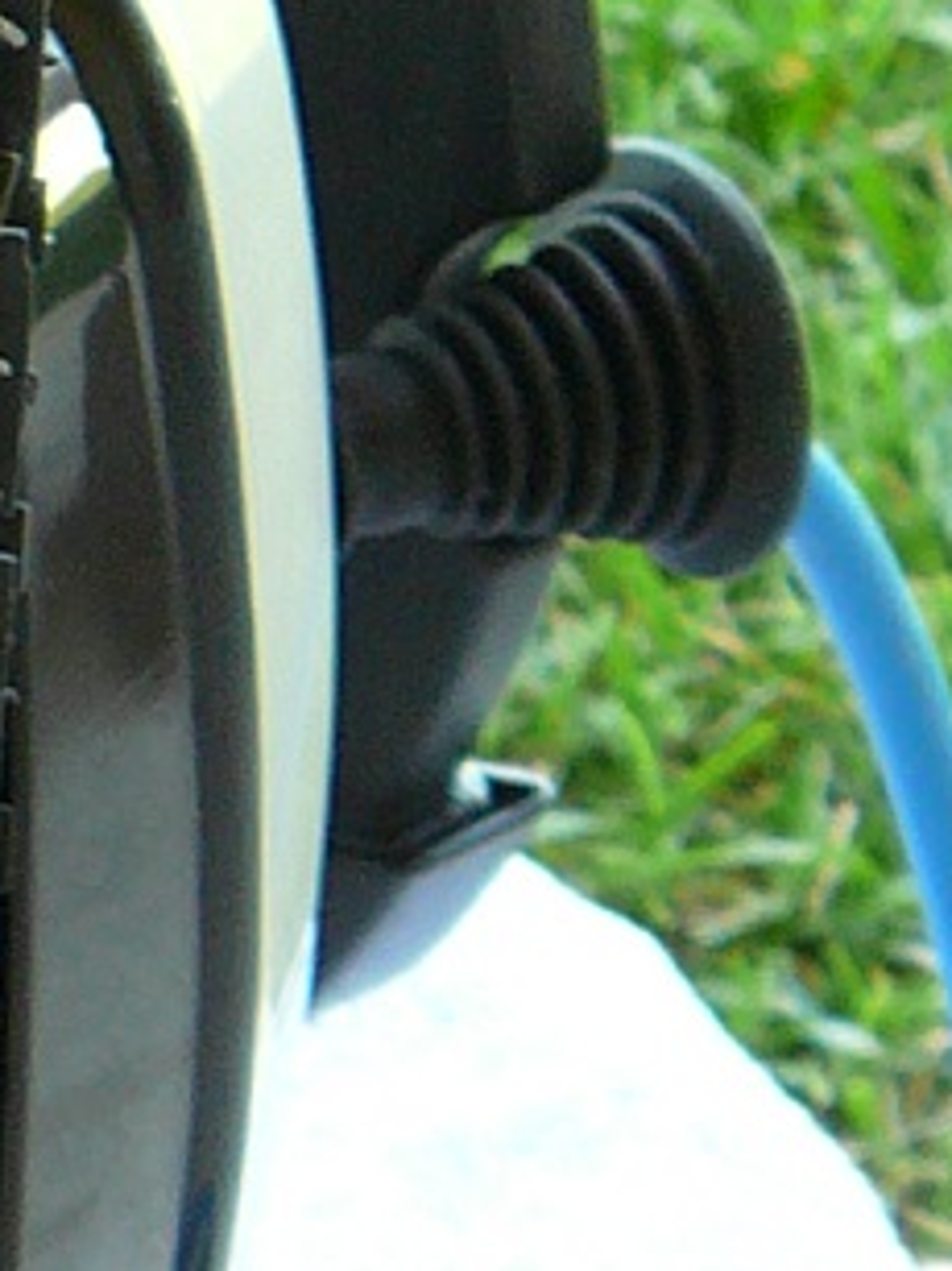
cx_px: -1399
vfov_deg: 11.3
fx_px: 6422
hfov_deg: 7.8
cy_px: 824
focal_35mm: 175
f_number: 2.8
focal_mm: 5.2
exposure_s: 1/60
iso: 100
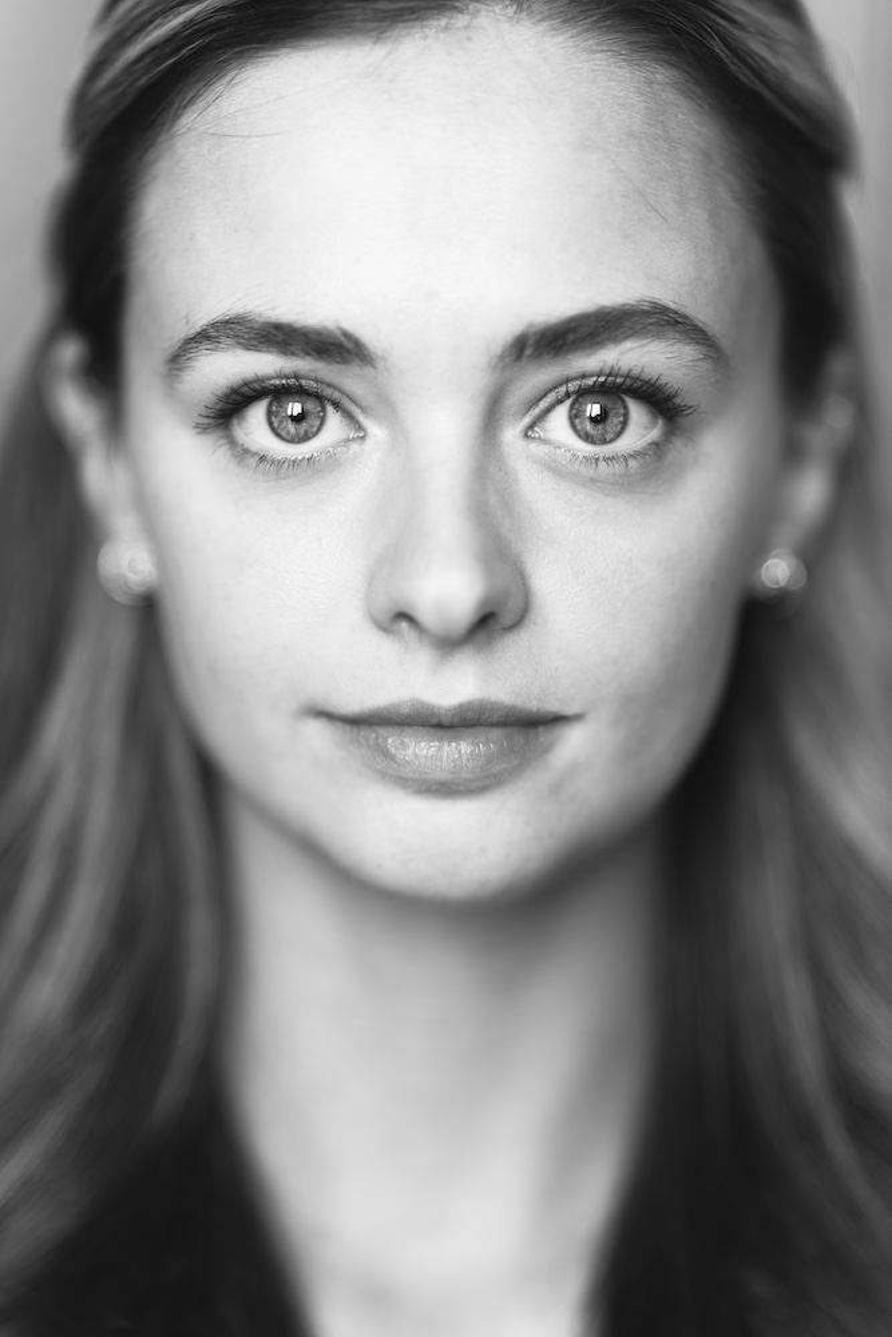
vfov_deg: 23.9
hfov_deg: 16.1
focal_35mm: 85
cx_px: 446
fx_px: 3158
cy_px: 668
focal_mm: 85
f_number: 1.4
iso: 100
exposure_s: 1/100
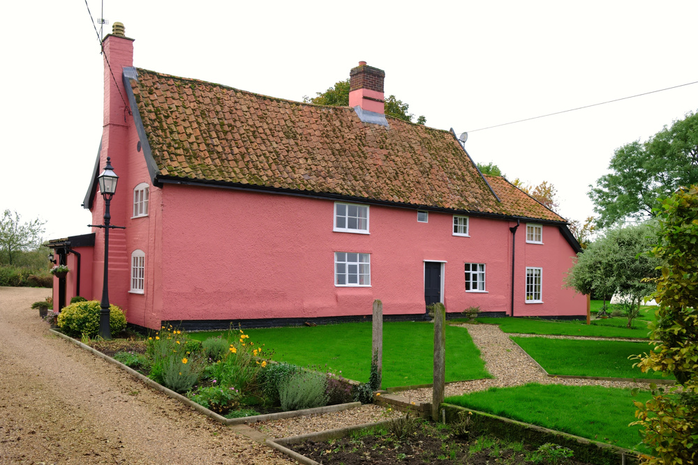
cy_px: 232
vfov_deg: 42.3
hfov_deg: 60.3
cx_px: 349
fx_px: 601
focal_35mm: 31
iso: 250
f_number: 5.6
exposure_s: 1/400
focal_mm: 20.5
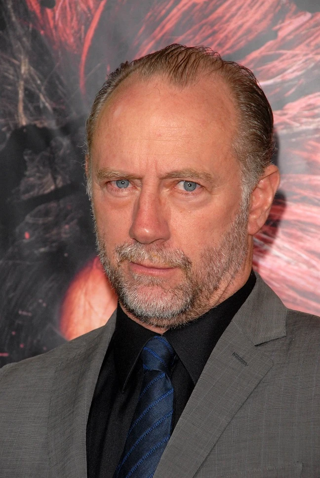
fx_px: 3091
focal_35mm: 232
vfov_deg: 8.8
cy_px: 239
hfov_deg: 5.9
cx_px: 160
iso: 400
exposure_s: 1/200
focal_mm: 155
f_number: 9
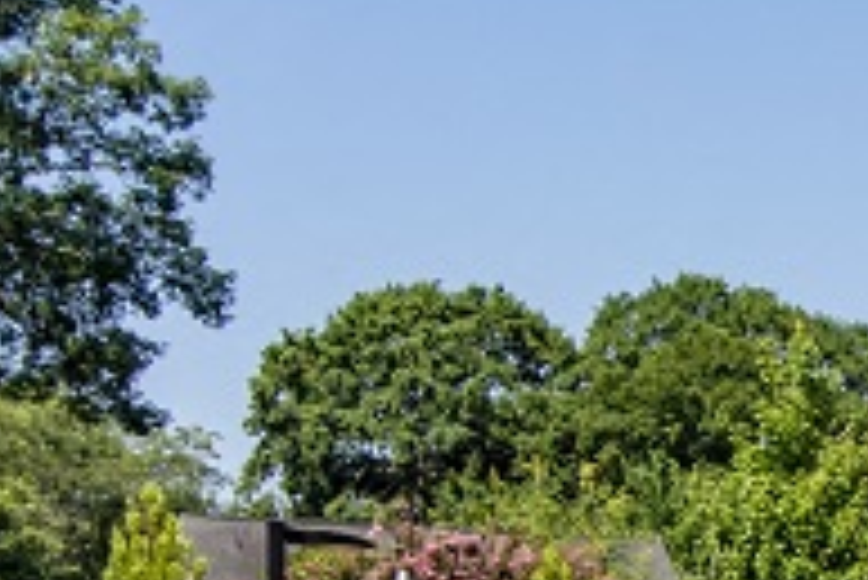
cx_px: 1426
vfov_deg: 11.3
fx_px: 2813
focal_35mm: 117
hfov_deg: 15.7
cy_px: 890
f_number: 8
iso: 250
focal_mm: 15
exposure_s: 1/800
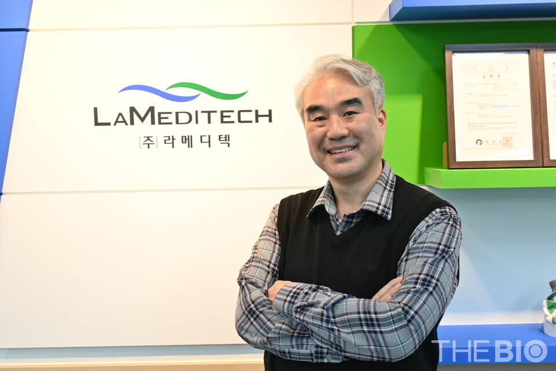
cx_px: 278
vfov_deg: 32.4
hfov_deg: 47.2
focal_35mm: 41
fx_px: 637
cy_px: 186
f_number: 4.5
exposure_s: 1/125
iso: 900
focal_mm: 27.5
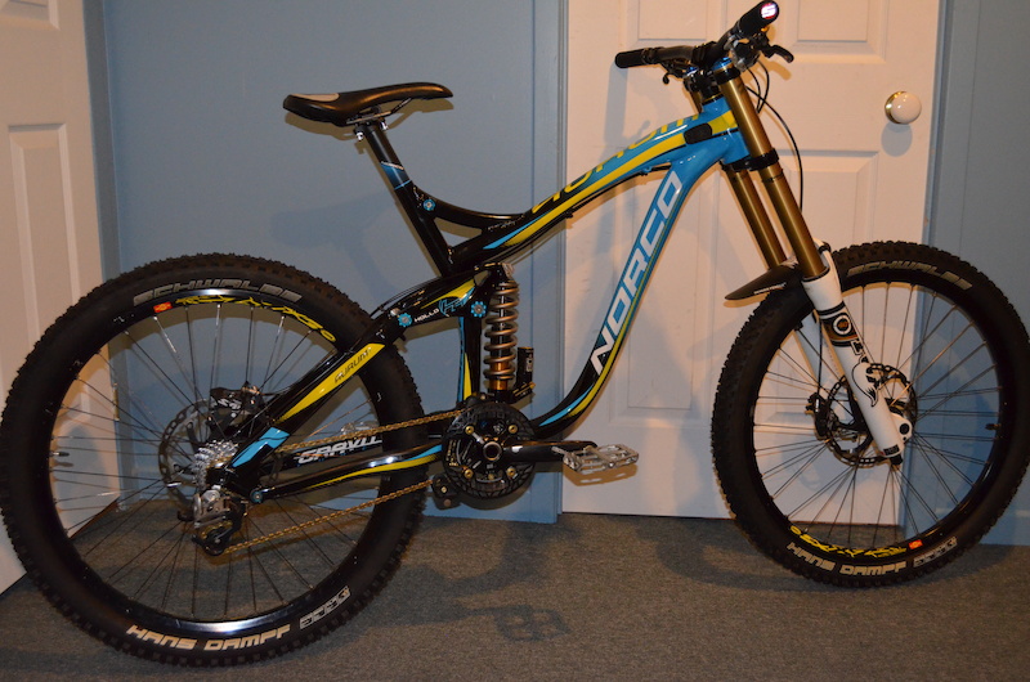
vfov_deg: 34.1
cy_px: 341
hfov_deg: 49.6
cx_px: 515
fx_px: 1114
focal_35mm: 39
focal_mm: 26
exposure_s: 1/60
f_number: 4.2
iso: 3200
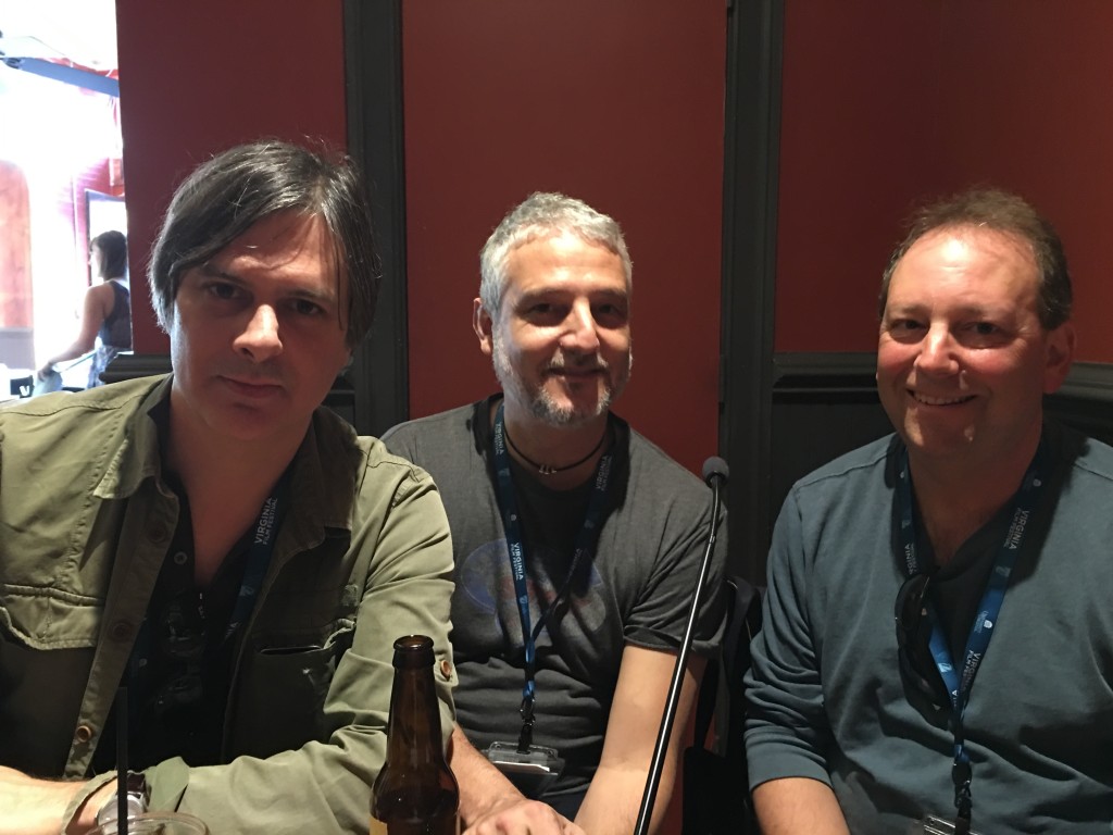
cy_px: 418
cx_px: 556
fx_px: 932
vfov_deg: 48.2
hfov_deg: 61.7
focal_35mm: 29
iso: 100
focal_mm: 4.15
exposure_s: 1/4
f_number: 2.2
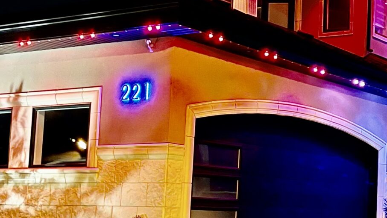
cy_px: 137
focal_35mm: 80
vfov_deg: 15.1
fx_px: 821
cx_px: 403
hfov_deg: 25.0
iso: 1000
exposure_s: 1/9
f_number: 1.6
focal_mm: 5.1
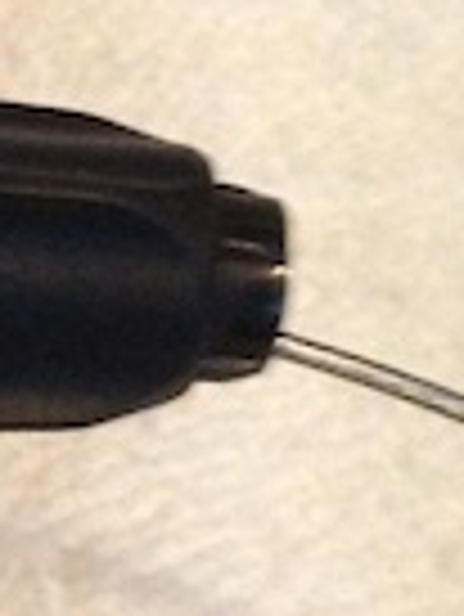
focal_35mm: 193
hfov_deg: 7.1
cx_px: -797
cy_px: 409
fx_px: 3444
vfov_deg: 10.2
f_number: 2.4
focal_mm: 4.12
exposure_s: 1/17
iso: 400
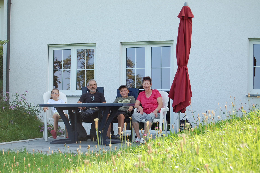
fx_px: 595
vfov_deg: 16.5
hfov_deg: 24.7
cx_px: 130
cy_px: 86
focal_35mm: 82
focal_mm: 55
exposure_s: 1/160
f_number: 6.3
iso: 200
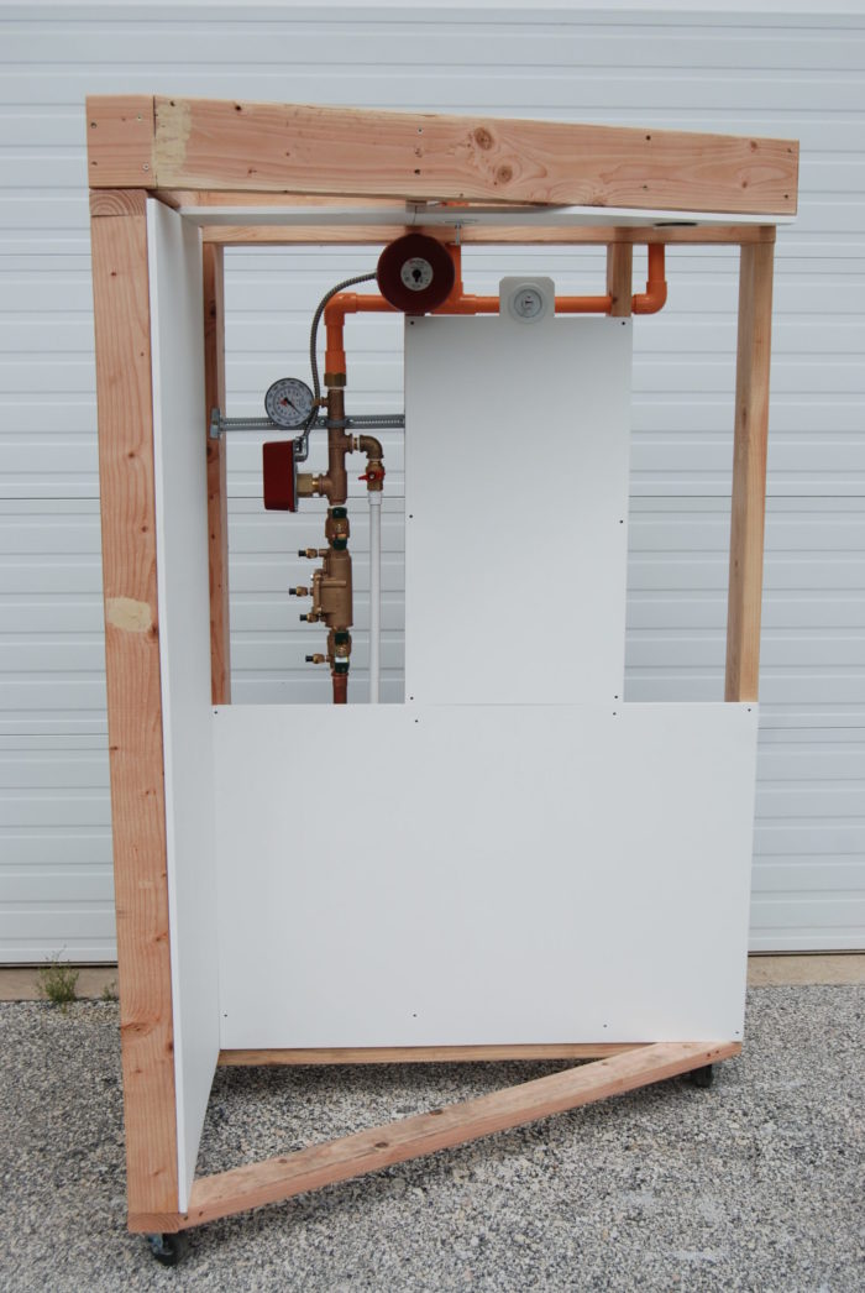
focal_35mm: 45
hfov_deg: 29.9
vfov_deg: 43.6
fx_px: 1617
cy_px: 646
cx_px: 432
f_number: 8
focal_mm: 30
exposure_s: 1/250
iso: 100
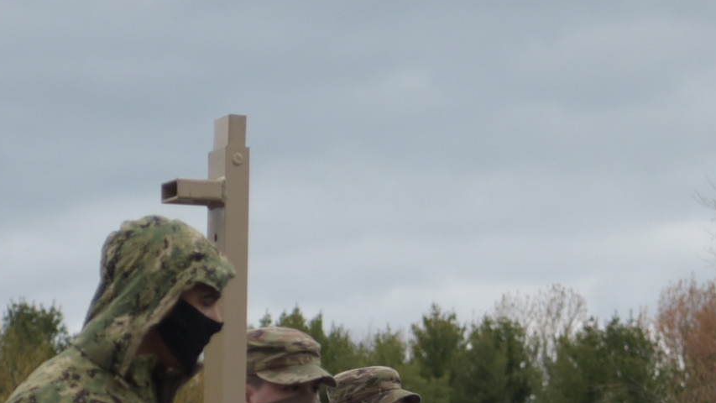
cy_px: 705
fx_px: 4462
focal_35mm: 235
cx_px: 325
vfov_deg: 5.1
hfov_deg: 9.2
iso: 250
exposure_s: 1/125
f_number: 3.2
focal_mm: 52
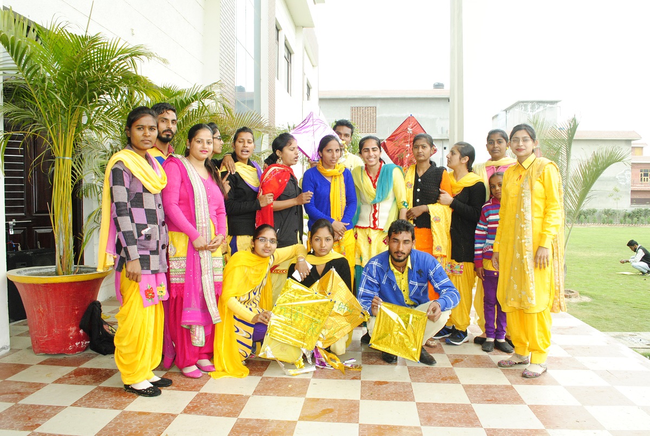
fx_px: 488
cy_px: 218
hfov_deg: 67.3
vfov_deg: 48.1
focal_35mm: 27
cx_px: 325
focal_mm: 18
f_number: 9
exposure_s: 1/125
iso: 800
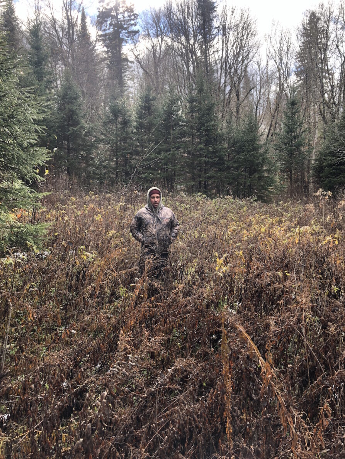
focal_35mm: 28
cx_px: 172
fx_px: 372
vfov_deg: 63.4
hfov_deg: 49.8
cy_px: 230
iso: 20
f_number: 1.8
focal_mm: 3.99
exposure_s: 1/191
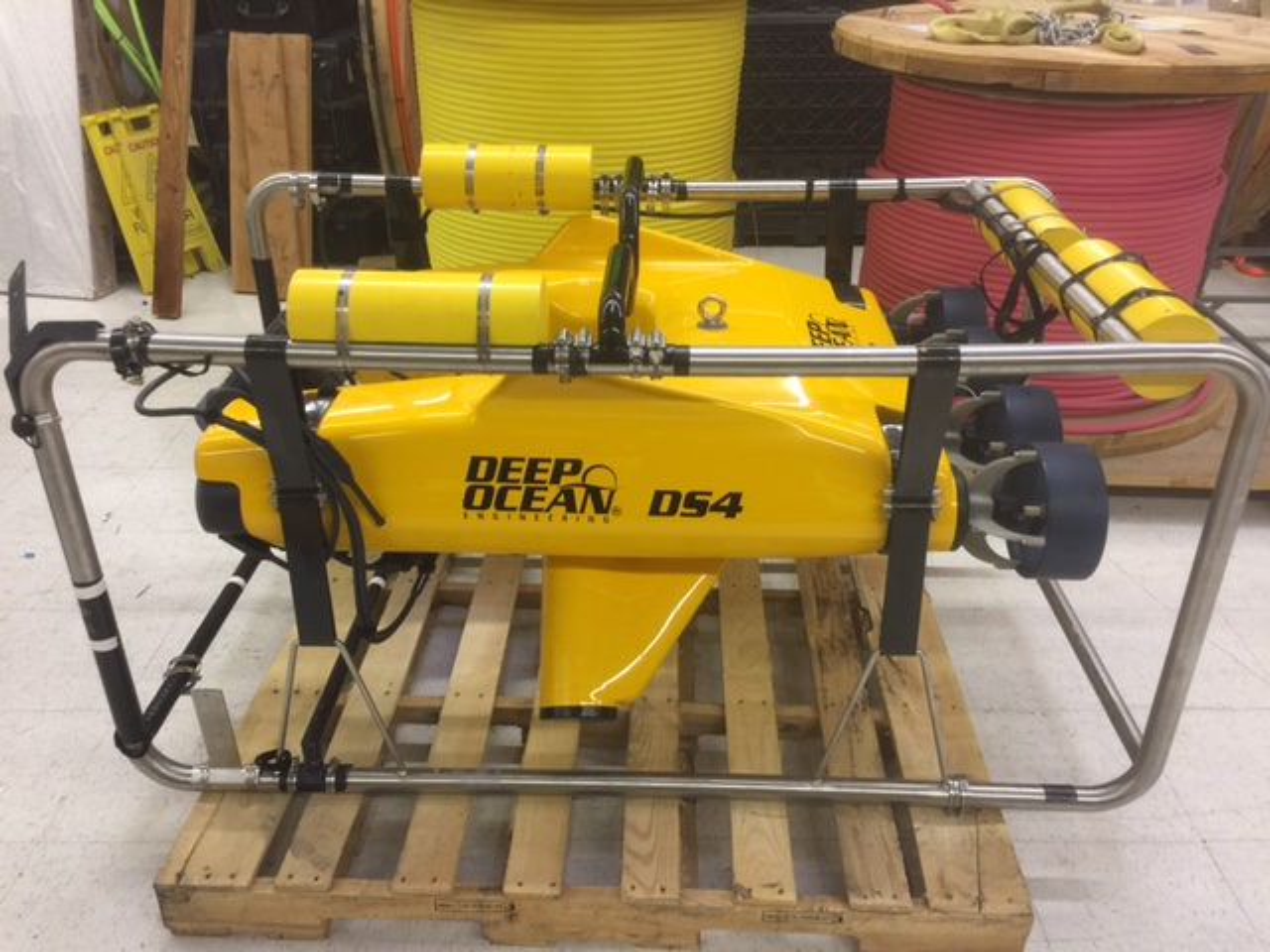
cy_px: 476
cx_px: 635
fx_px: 1064
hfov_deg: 61.7
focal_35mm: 29
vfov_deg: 48.2
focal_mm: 4.15
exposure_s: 1/15
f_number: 2.2
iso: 50
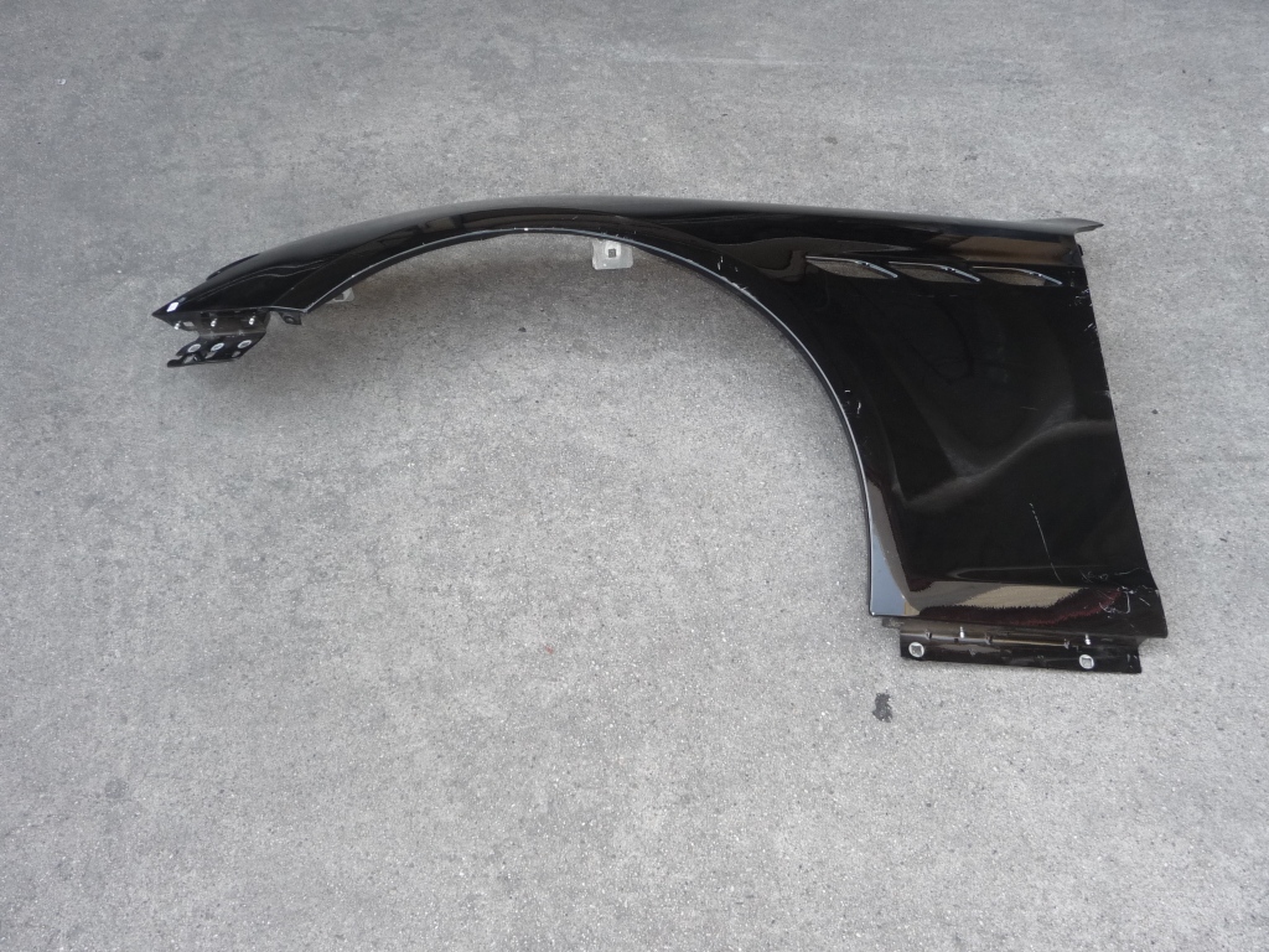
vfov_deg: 44.2
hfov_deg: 56.8
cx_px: 634
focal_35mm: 32
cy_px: 476
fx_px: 1173
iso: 100
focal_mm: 4.7
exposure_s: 1/80
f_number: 3.3
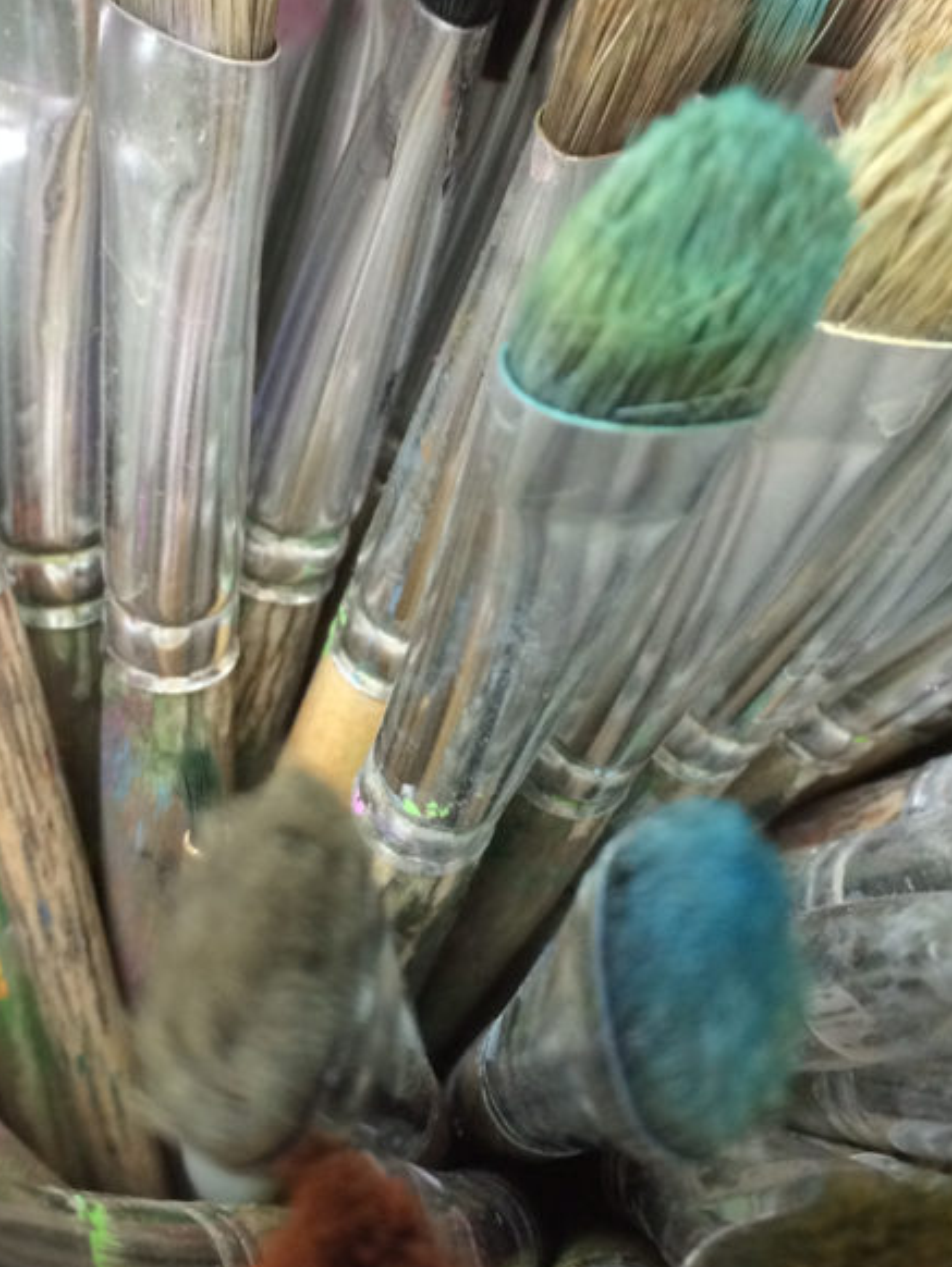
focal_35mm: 51
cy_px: 446
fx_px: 1869
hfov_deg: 28.6
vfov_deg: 37.2
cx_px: 438
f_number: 2.2
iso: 125
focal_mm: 4.15
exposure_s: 1/30
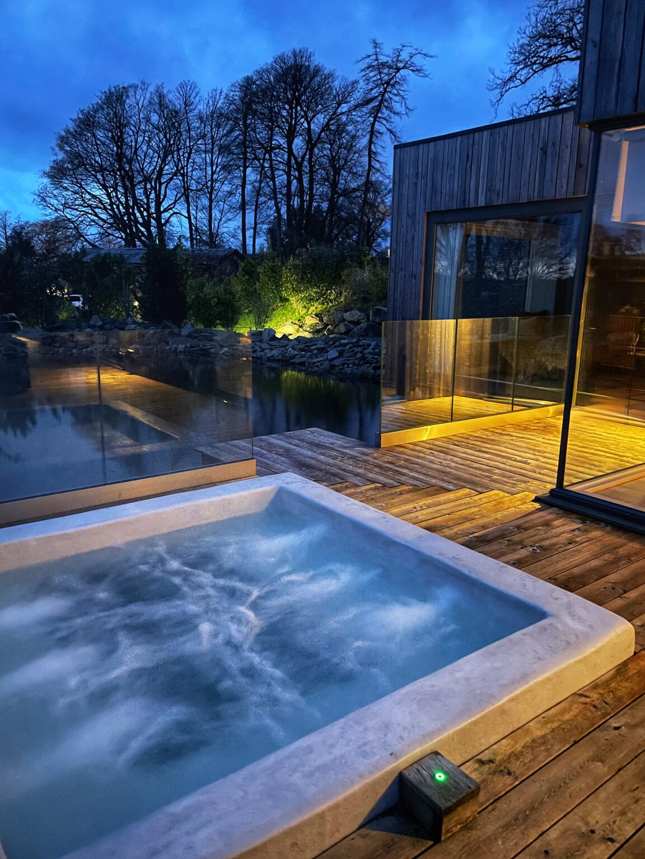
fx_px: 646
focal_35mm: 26
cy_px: 430
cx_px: 322
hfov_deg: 53.1
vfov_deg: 67.3
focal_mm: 4.2
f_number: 1.6
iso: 640
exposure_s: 1/4
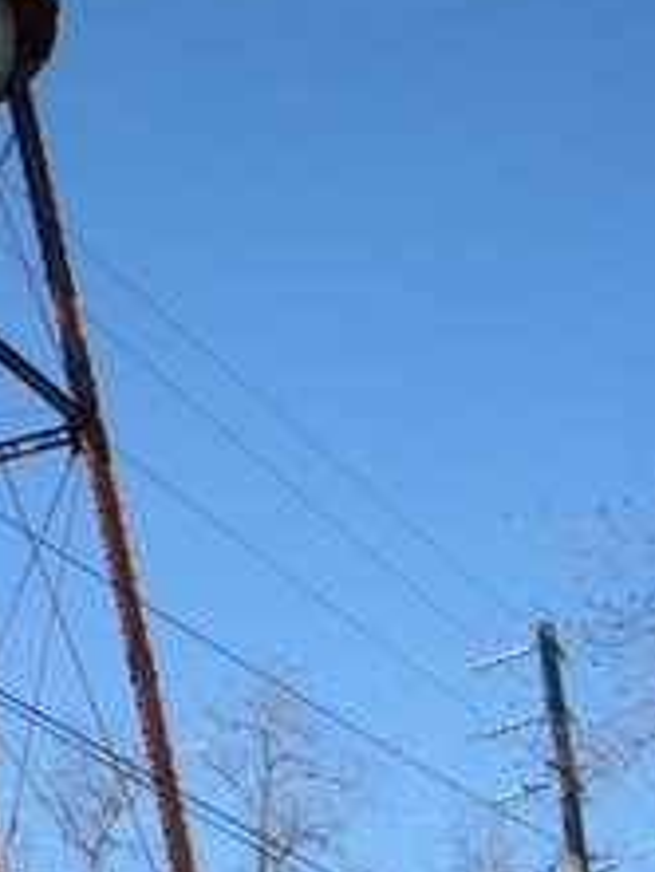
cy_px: 560
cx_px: -162
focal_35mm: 95
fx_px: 2394
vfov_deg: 20.6
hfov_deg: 15.0
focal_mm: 5.7
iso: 64
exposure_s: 1/804
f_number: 2.8
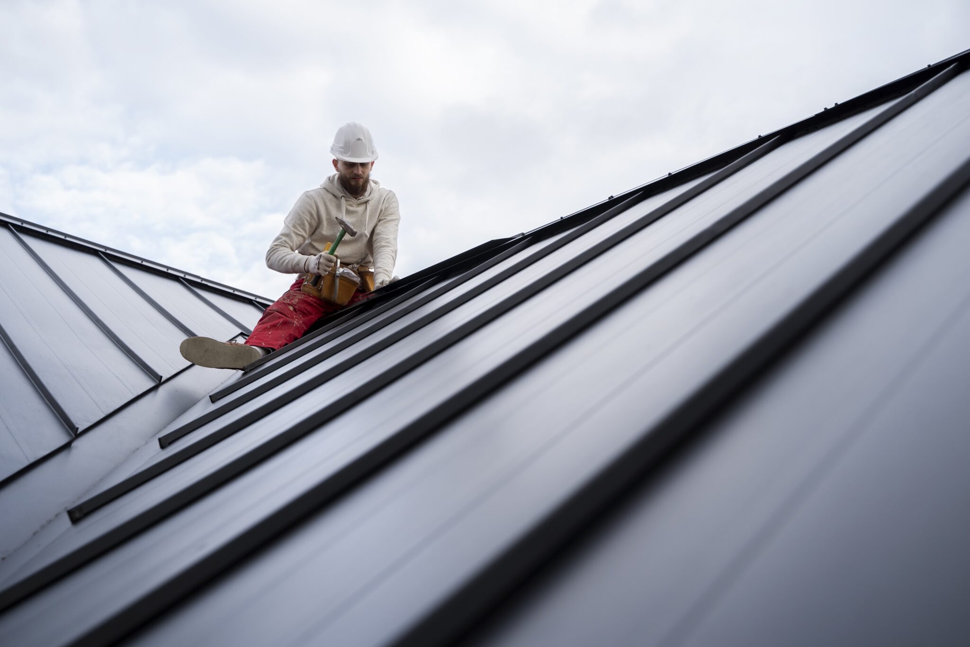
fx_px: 1078
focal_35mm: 40
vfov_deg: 33.4
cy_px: 324
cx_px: 485
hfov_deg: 48.5
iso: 200
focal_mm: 40
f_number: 3.5
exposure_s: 1/320
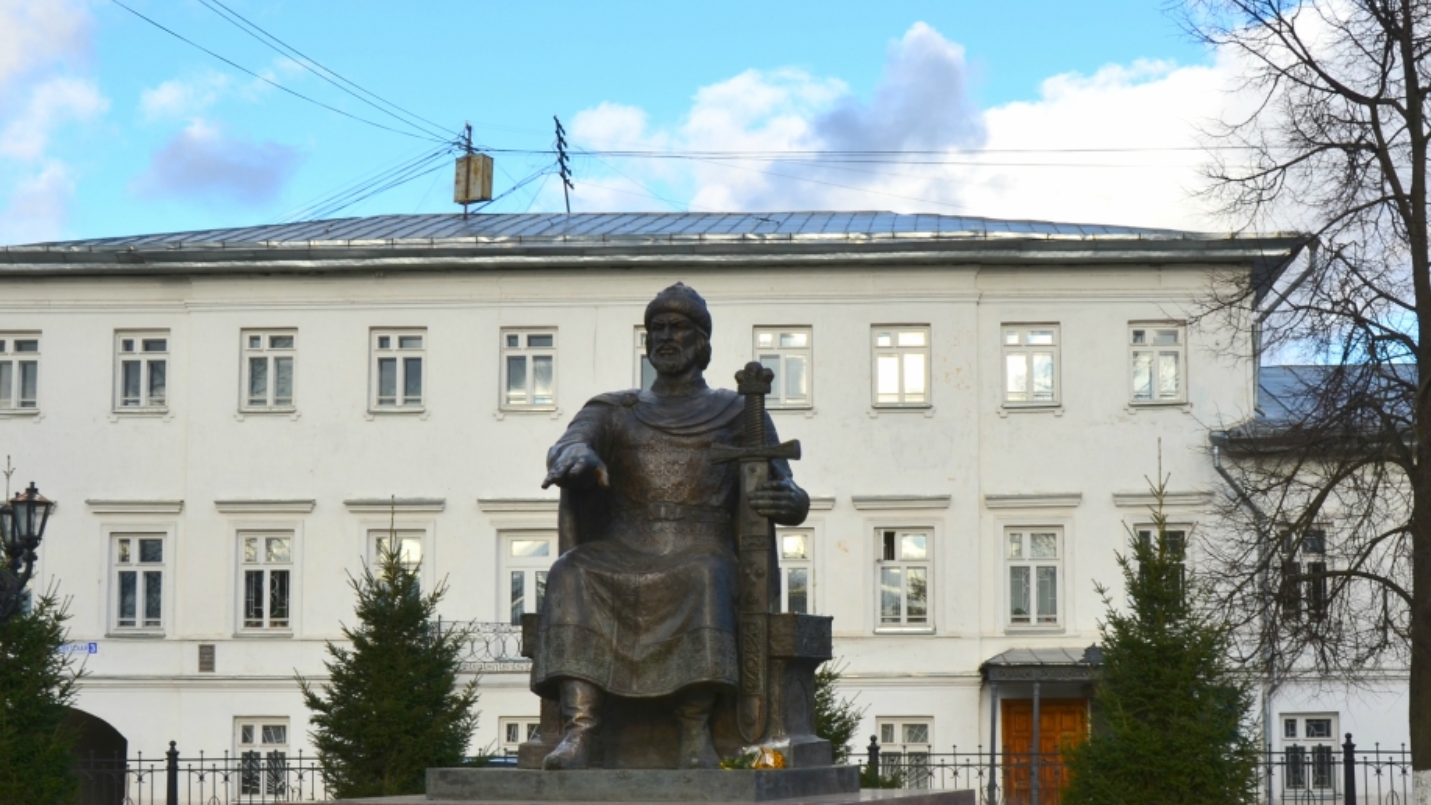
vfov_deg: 21.9
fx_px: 2077
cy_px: 540
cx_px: 780
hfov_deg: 38.0
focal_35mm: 55
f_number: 11
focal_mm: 25
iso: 160
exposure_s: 1/125
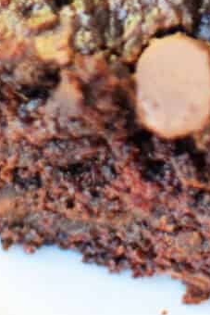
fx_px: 2074
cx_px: 245
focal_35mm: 237
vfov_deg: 8.1
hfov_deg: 5.8
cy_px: -390
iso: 800
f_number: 2.8
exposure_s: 1/40
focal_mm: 35
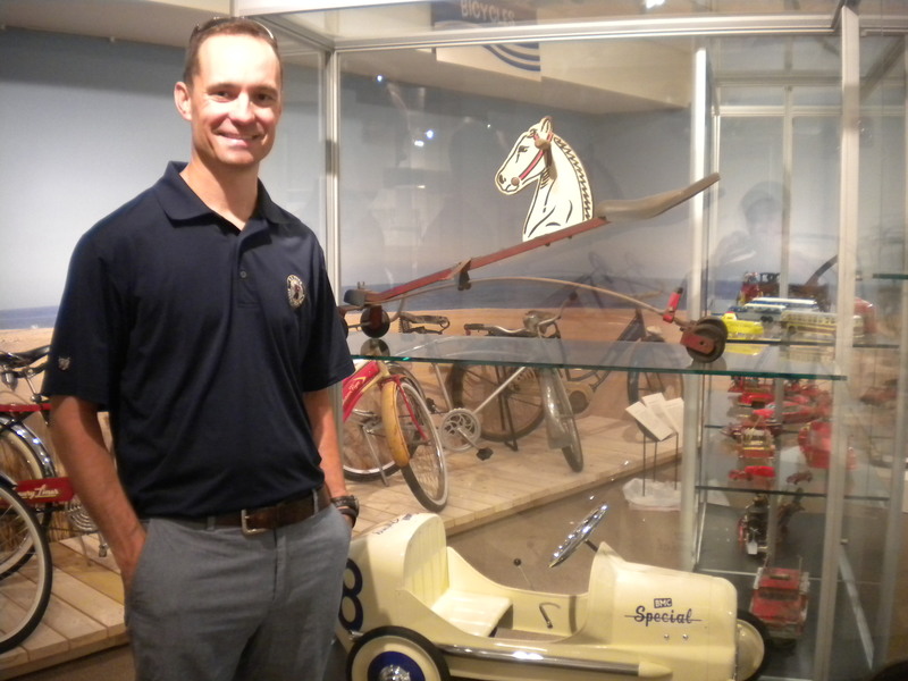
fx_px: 918
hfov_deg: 52.6
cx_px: 454
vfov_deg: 40.7
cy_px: 340
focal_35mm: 35
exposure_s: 1/11.4
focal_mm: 6.3
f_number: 3.1
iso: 400
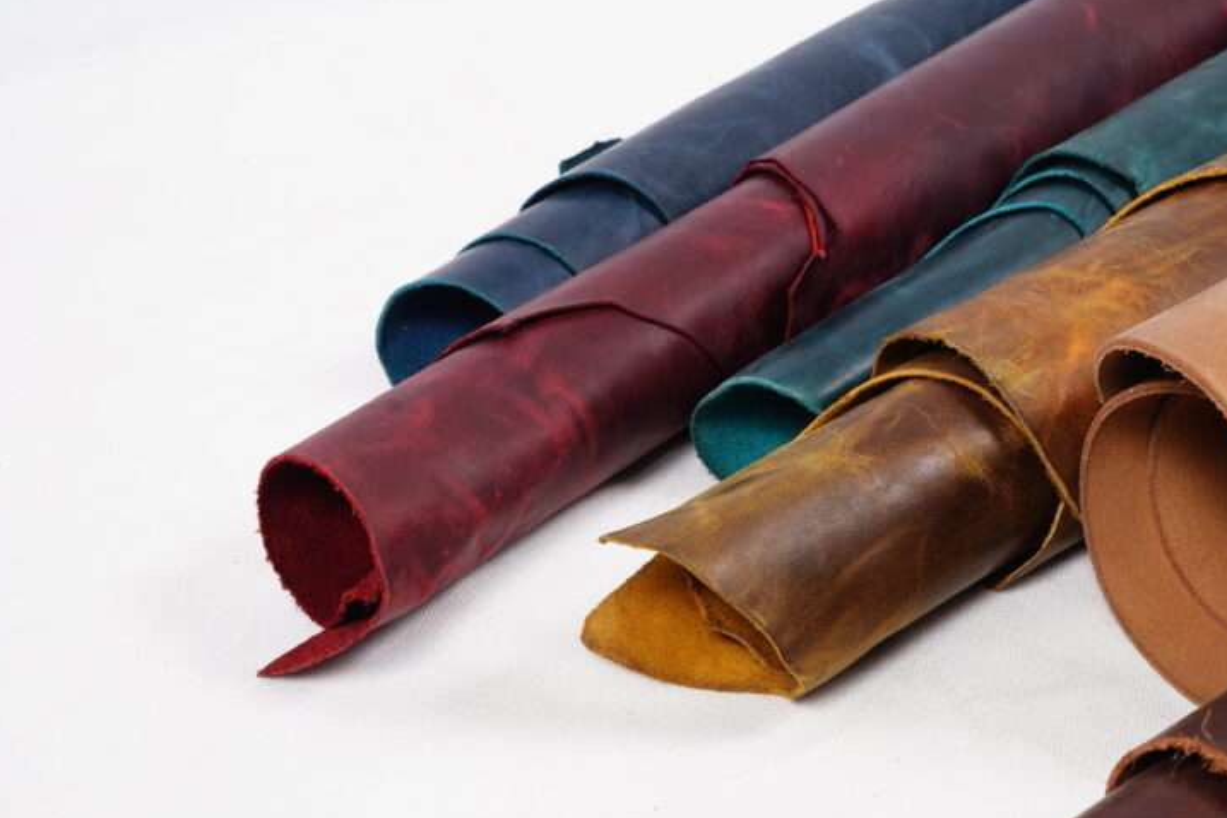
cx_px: 902
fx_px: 2113
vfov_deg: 21.9
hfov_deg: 31.9
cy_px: 383
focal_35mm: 62
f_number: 11
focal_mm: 38
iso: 125
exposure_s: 1/125
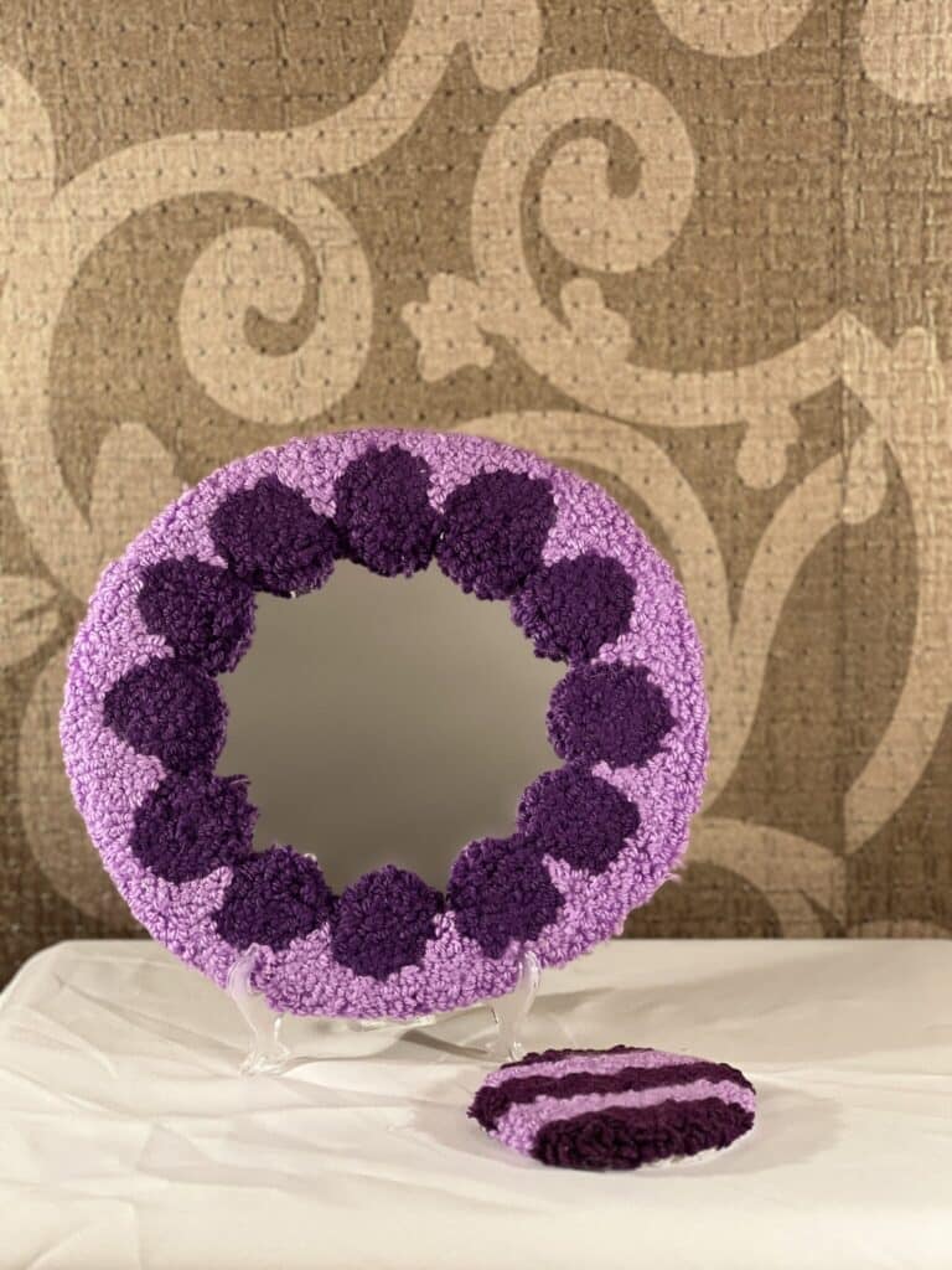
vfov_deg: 25.3
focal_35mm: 77
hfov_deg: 19.1
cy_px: 635
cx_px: 476
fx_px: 2824
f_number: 2.8
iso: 320
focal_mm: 9
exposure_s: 1/33
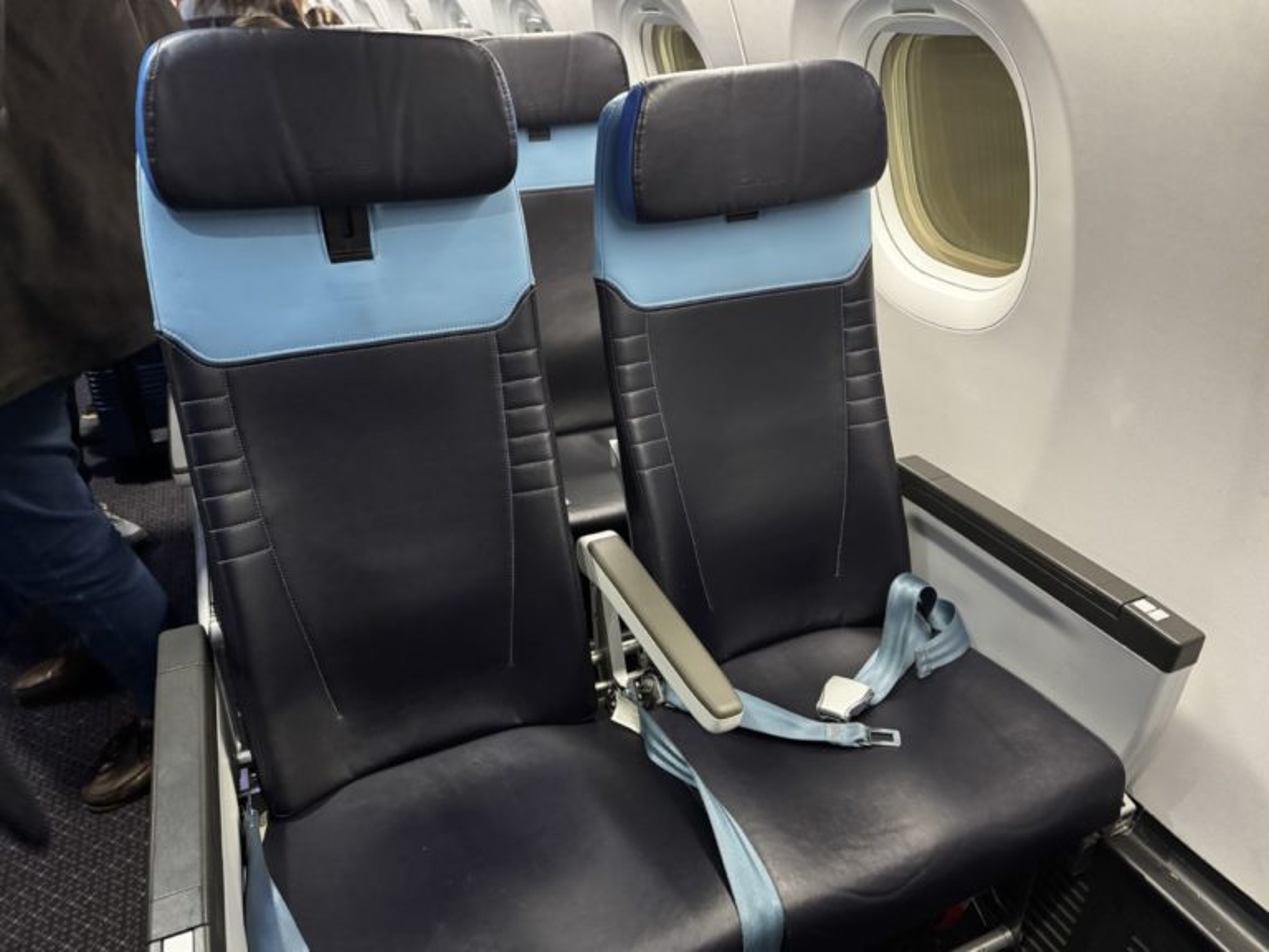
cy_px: 476
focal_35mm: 24
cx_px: 634
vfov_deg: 56.8
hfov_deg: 71.6
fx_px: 880
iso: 1000
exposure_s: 1/40
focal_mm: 6.76
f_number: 1.78
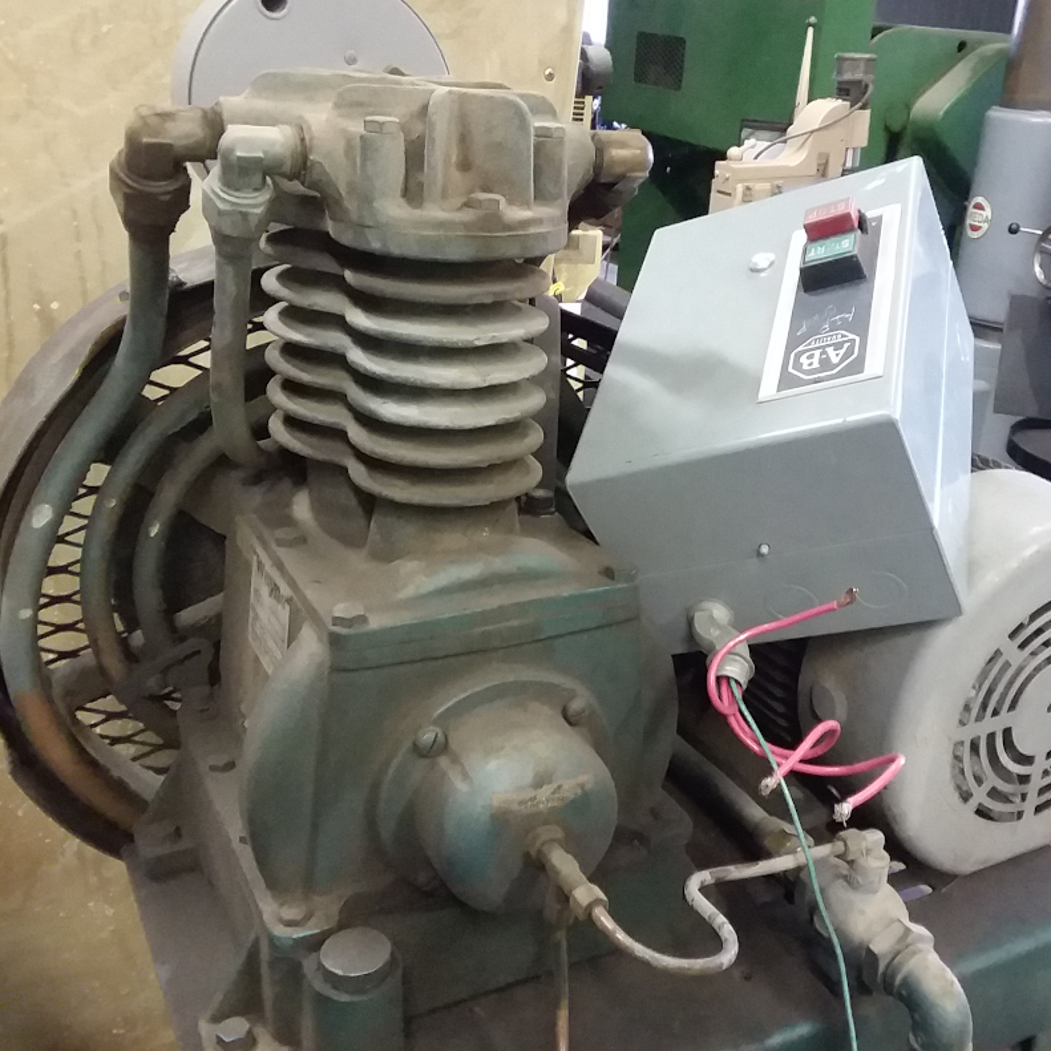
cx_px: 589
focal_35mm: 35
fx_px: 1202
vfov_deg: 47.2
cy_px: 533
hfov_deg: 47.1
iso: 320
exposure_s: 1/17
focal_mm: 2.47
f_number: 1.9
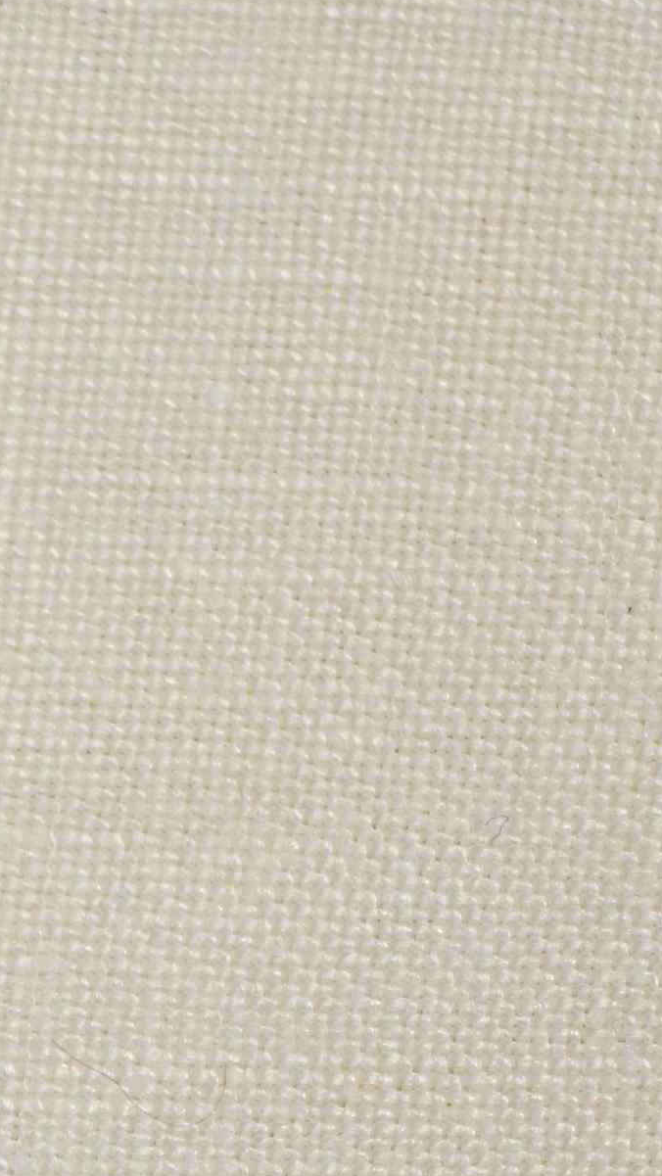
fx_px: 13463
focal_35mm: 432
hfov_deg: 2.8
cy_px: 1060
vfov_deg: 5.0
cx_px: -1176
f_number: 5.6
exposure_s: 1/60
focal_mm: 55
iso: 100
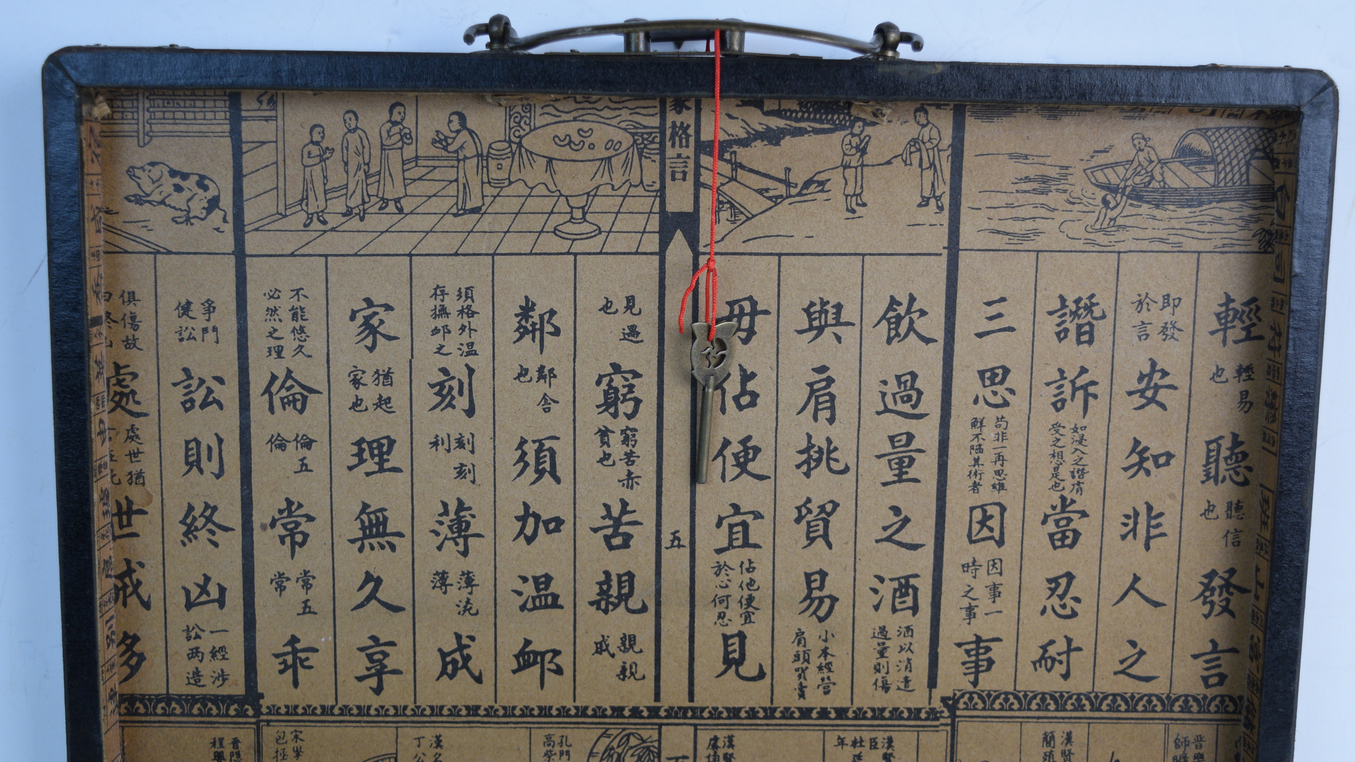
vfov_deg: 21.6
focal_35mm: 56
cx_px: 673
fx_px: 1995
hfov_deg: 37.5
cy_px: 455
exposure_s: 1/100
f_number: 5
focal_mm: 35
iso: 400
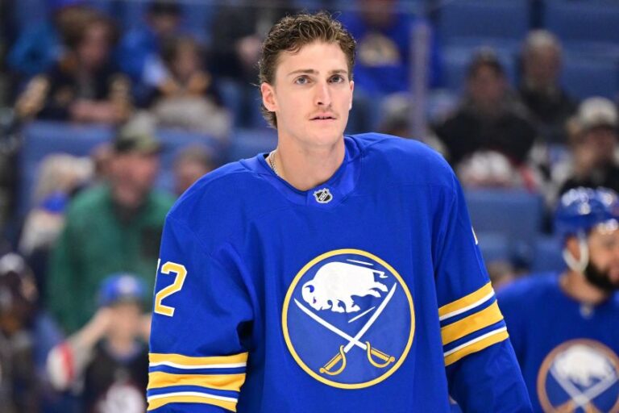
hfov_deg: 10.3
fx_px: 3439
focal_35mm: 200
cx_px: 310
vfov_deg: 6.9
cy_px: 206
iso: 3200
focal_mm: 200
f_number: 2.8
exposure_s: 1/1600
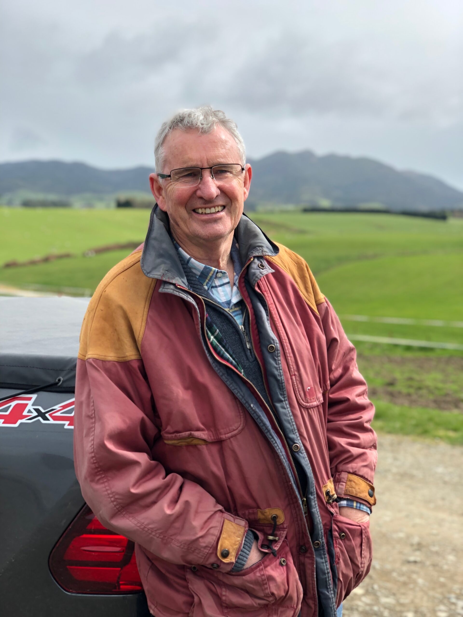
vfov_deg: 36.8
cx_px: 232
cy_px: 308
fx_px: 927
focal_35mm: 52
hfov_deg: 28.0
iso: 16
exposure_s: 1/571
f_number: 2.4
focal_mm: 6
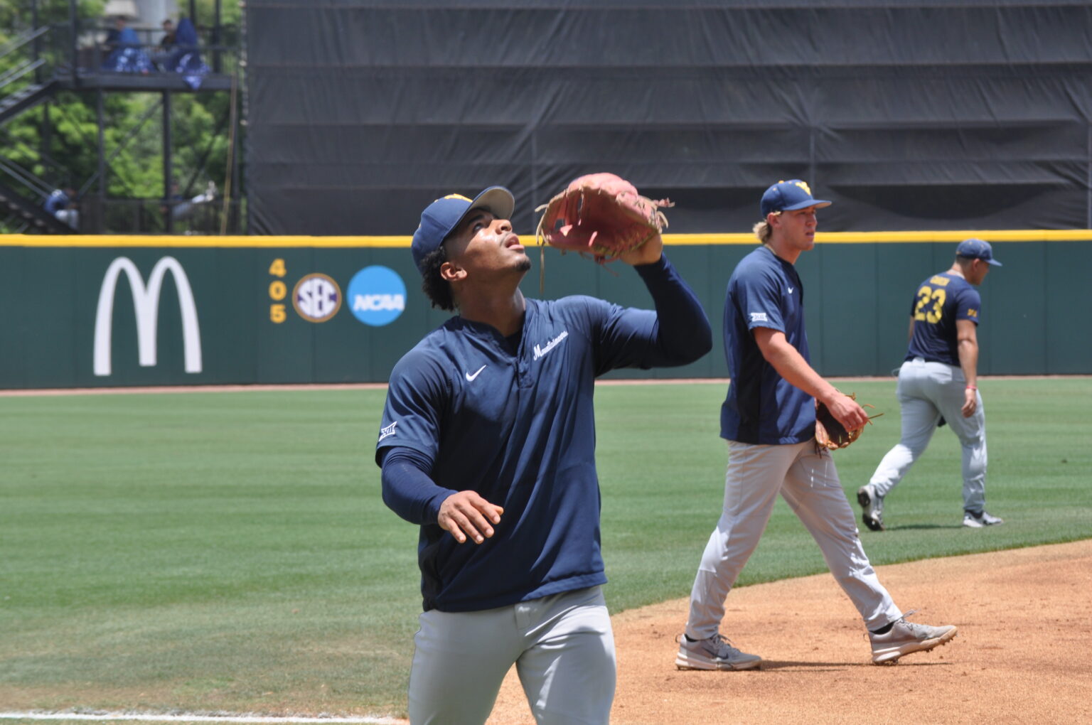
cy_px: 362
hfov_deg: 11.4
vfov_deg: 7.6
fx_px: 5453
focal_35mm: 180
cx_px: 546
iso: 200
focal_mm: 120
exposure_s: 1/320
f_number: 9
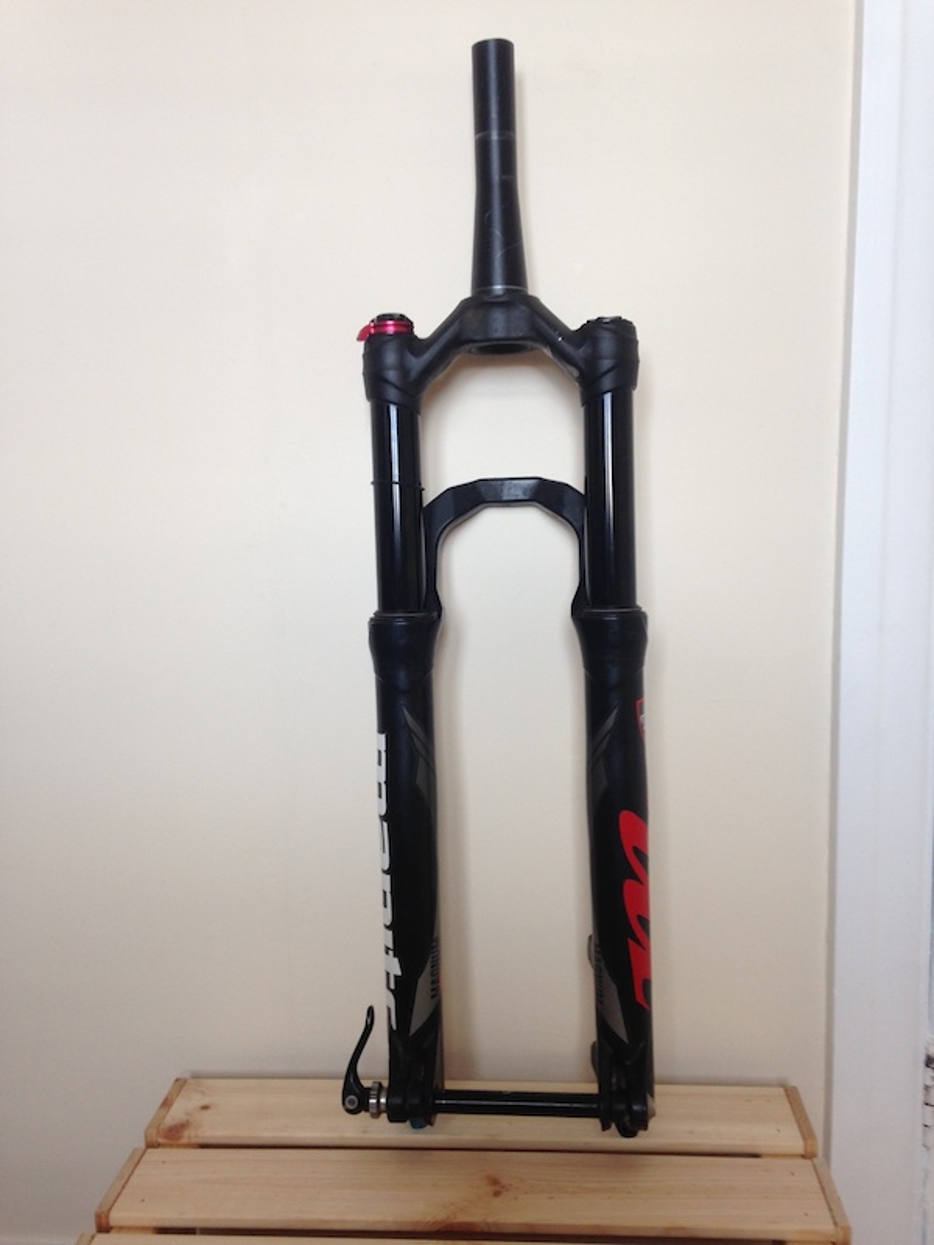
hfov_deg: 42.9
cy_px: 622
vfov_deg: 55.4
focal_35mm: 33
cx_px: 467
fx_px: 1187
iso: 50
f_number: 2.4
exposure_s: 1/30
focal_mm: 4.12
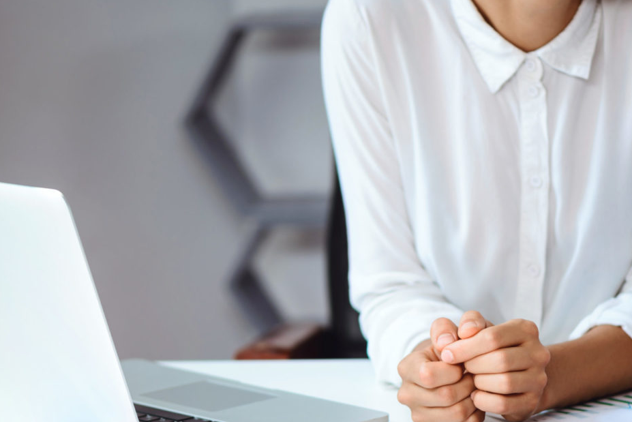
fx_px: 3056
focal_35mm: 174
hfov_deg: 11.8
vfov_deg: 7.9
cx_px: 370
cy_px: 325
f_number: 2.8
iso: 125
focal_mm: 105
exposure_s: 1/125
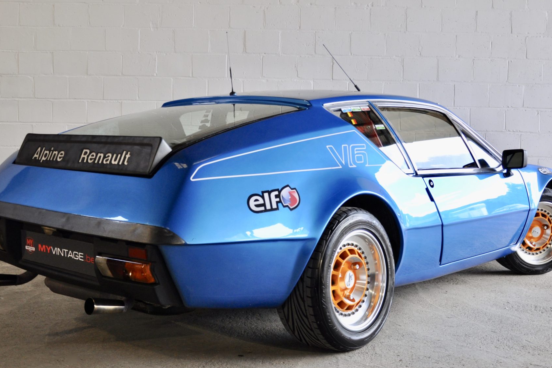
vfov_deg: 29.5
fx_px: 699
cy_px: 185
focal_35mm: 46
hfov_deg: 43.1
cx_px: 277
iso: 400
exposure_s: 1/100
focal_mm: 25
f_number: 5
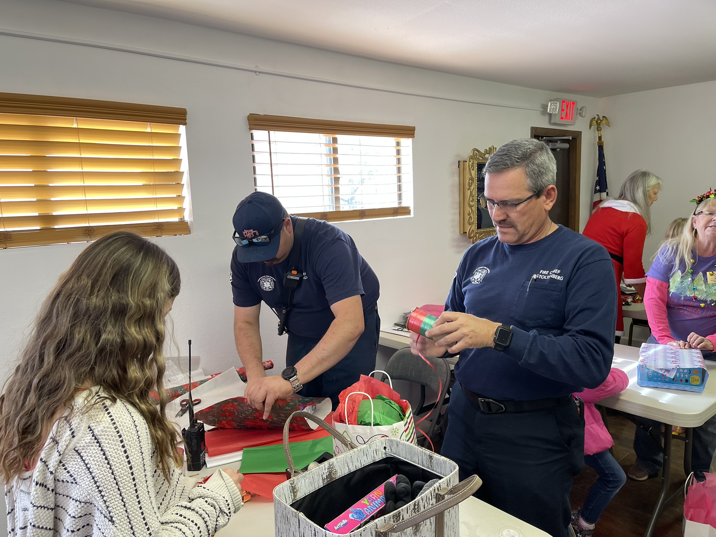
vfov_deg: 54.9
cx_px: 358
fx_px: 517
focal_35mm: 25
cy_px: 268
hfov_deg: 69.4
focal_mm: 5.1
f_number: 1.6
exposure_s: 1/120
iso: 125
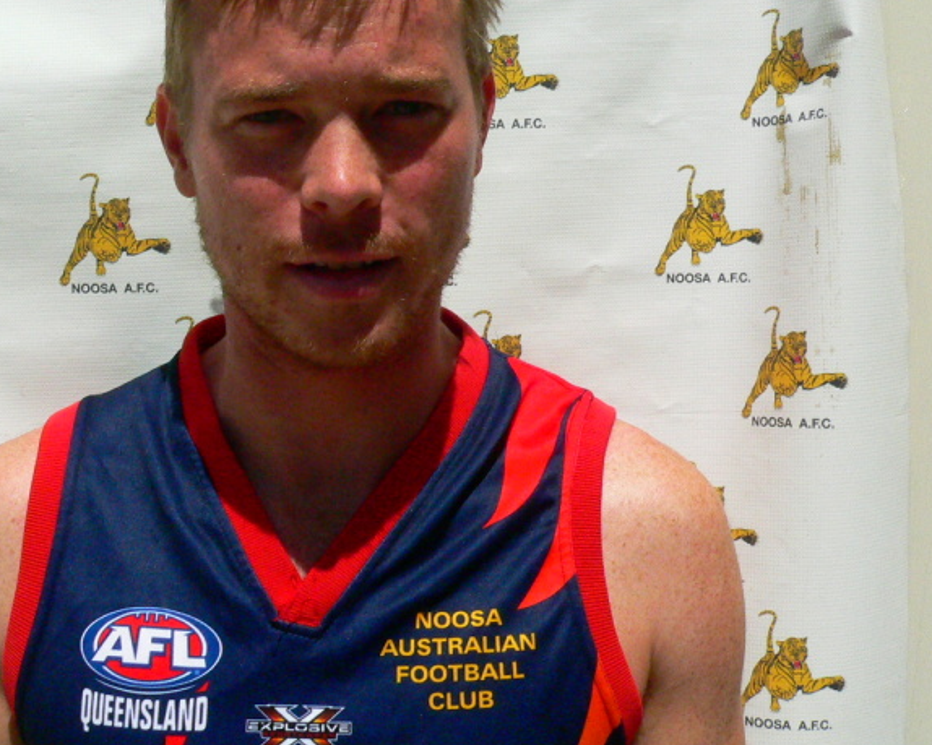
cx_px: 326
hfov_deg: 39.2
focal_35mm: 47
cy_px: 300
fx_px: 1296
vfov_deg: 32.0
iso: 400
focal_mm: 6
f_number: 8
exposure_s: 1/2000
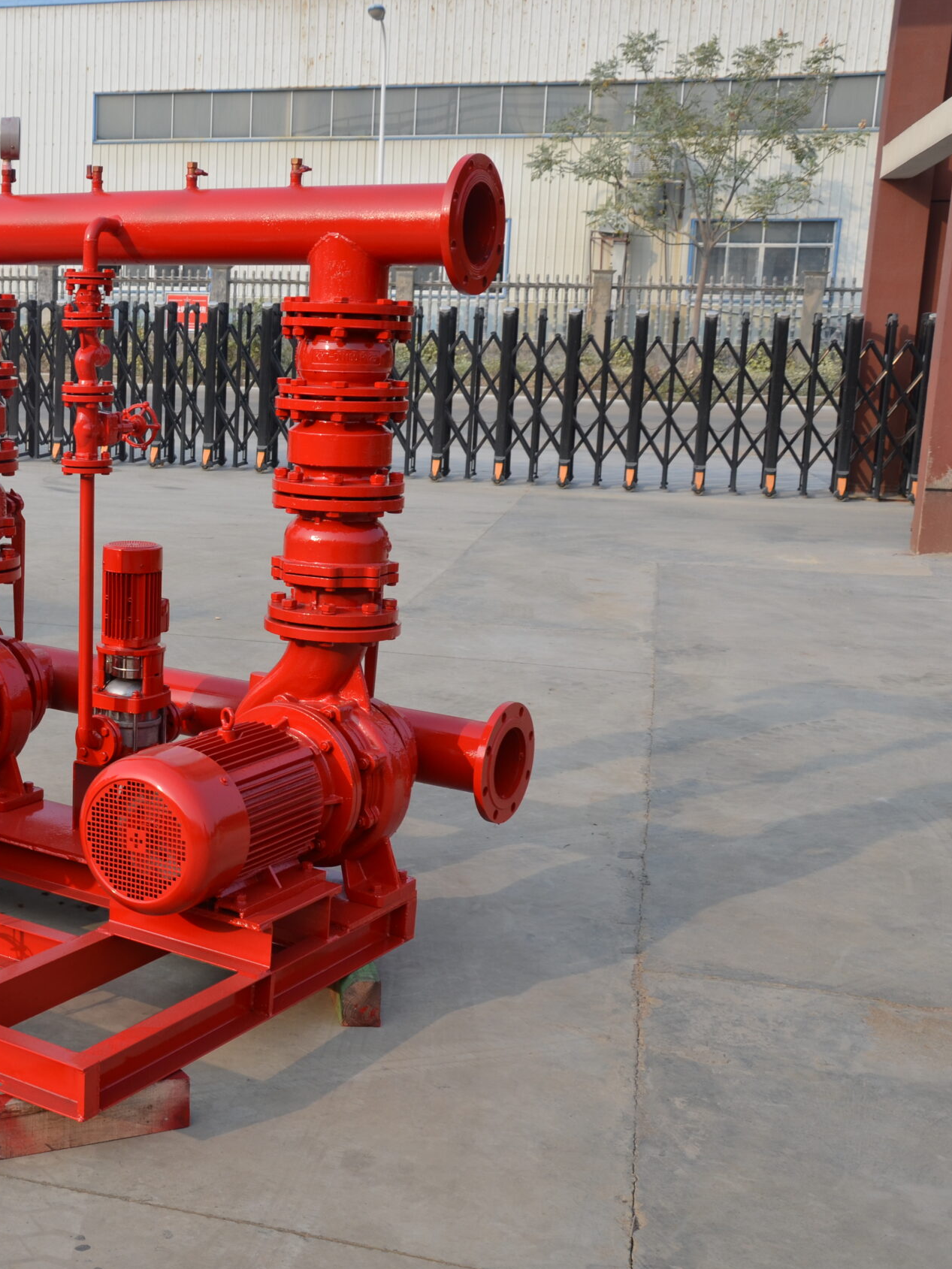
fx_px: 1760
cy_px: 635
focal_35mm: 48
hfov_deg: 28.6
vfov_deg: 39.7
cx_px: 26
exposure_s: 1/250
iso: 180
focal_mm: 22
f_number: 8
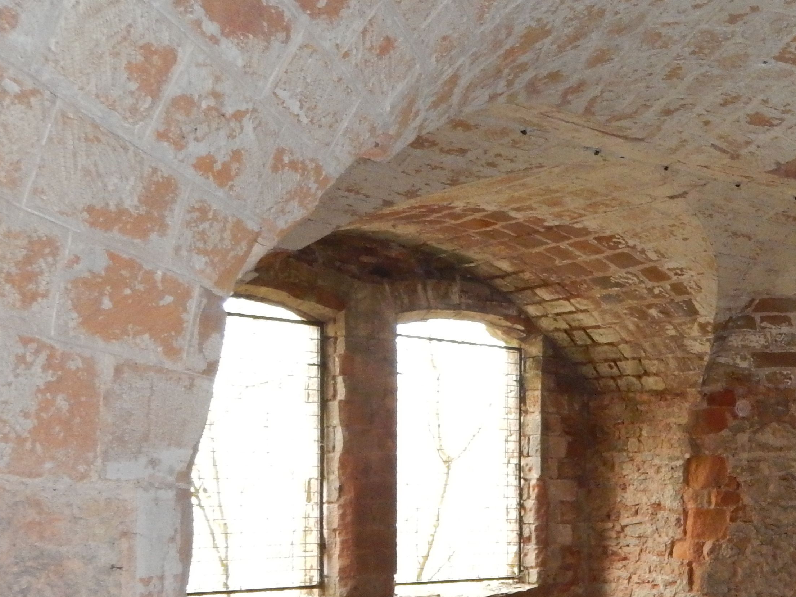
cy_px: 478
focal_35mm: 50
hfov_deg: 34.9
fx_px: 1150
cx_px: 784
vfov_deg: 28.5
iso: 400
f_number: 2.8
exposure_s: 1/30
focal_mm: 4.3
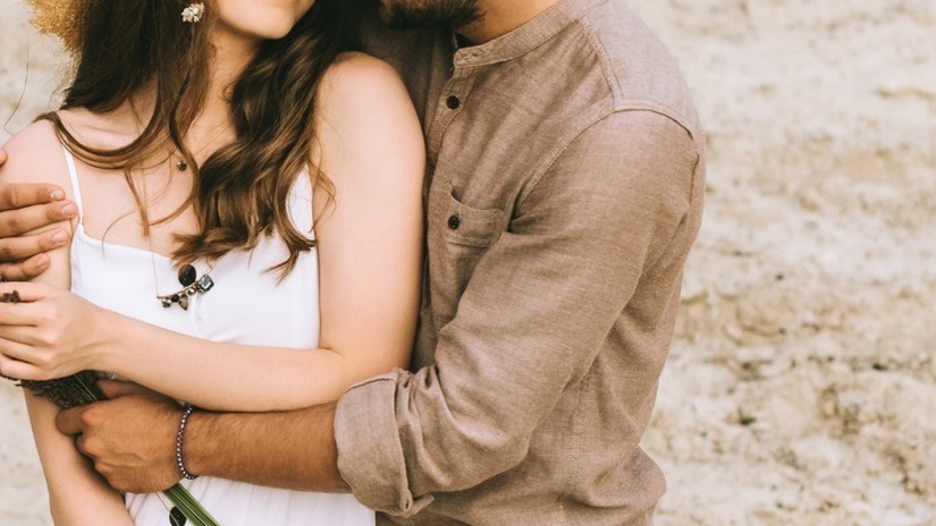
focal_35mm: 148
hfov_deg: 14.2
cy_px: 266
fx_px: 3673
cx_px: -70
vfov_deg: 8.2
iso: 400
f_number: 3.2
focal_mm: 50
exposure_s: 1/1250
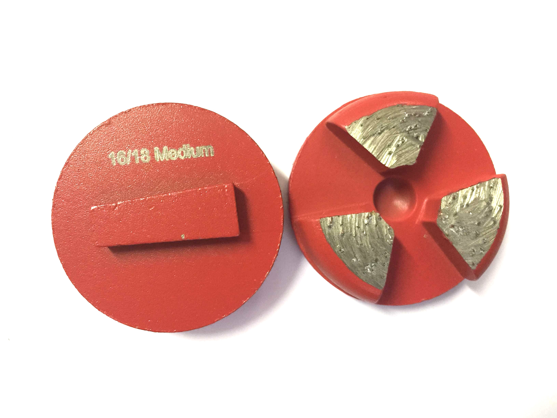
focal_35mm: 29
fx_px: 467
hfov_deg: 61.7
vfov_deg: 48.2
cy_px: 209
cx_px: 278
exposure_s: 1/10
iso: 125
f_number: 2.2
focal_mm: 4.15
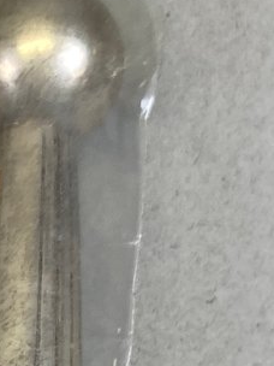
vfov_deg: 10.9
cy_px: 637
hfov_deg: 8.3
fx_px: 1805
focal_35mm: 171
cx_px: -245
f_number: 1.8
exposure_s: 1/120
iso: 32
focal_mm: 4.25
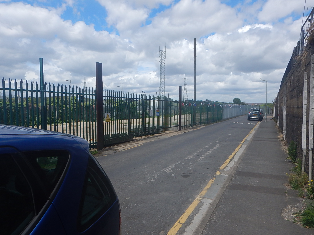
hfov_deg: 69.4
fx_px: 227
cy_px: 114
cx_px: 159
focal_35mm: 25
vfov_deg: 54.9
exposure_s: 1/1250
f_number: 4.1
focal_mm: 4.3
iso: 125
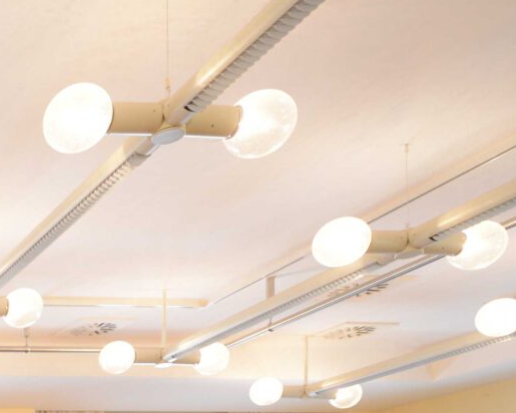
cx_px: -341
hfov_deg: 23.9
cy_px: 594
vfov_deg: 24.0
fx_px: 794
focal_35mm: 52
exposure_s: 1/80
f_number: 2.8
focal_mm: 14
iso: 800
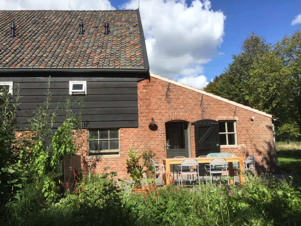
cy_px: 113
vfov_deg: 48.2
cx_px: 150
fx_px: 252
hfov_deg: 61.7
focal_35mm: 29
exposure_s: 1/2198
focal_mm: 4.15
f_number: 2.2
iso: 32
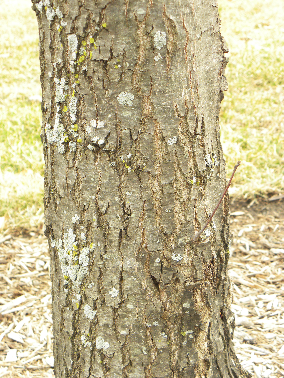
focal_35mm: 75
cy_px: 189
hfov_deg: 19.6
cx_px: 142
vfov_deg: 26.0
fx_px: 820
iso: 64
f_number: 4
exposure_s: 1/68
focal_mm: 13.4
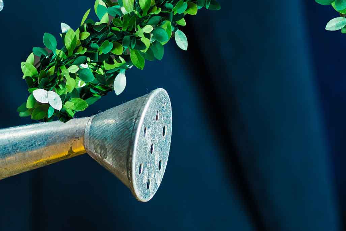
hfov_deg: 4.1
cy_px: -14
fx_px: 4807
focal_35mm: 500
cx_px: -39
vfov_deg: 2.8
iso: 80
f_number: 5.6
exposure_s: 1/125
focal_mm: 85
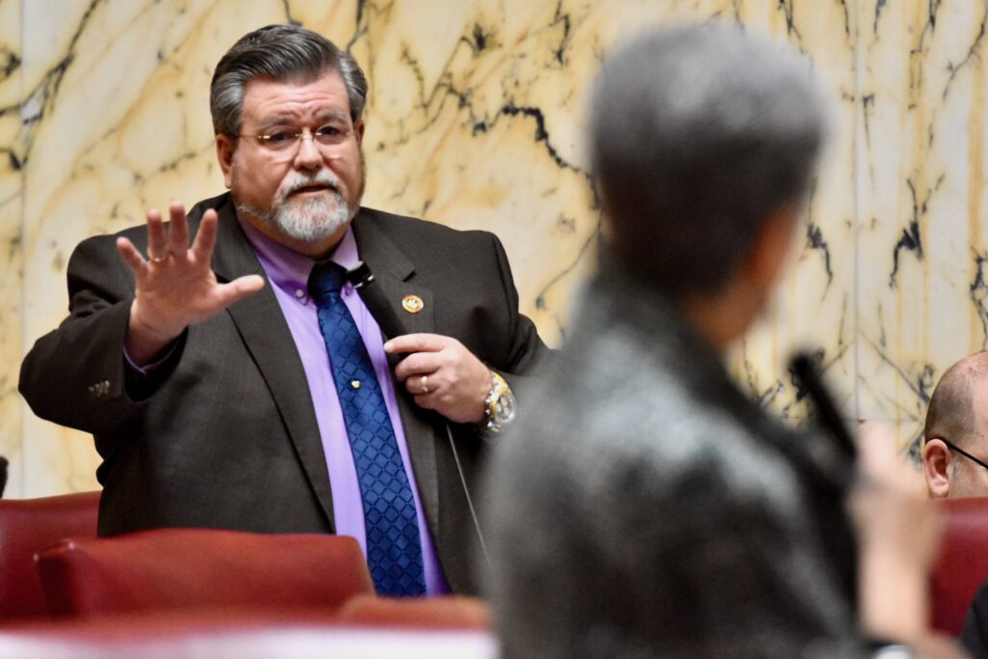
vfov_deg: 5.0
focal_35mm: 278
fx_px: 7616
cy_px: 330
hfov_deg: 7.4
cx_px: 494
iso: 6400
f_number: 2.8
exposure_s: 1/400
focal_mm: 185
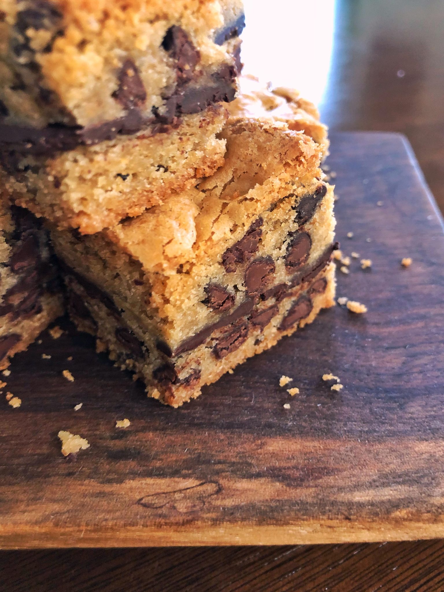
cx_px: 222
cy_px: 296
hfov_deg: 49.7
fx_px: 479
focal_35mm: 28
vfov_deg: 63.4
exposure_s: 1/5
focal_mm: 4
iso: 100
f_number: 1.8
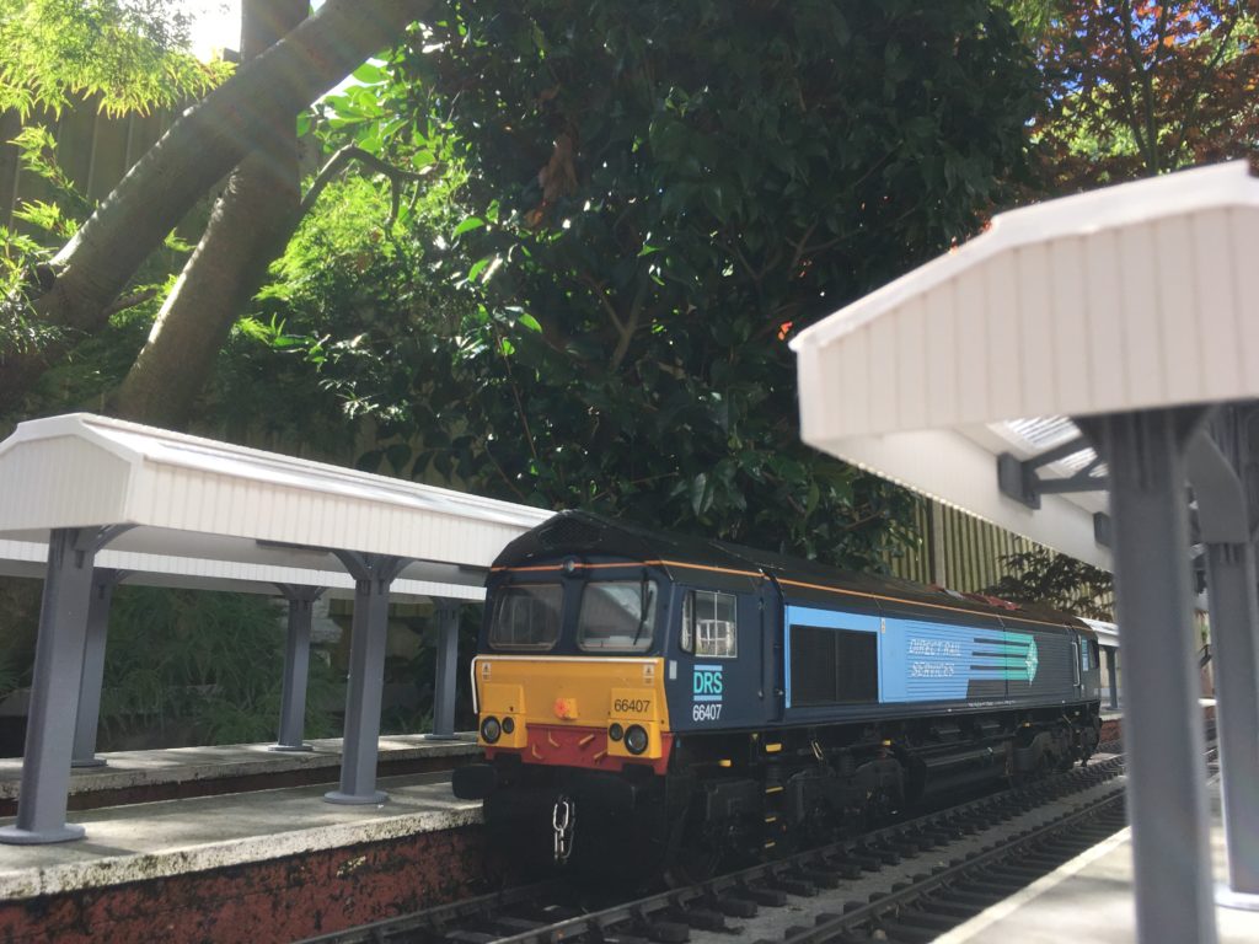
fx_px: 1055
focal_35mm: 29
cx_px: 630
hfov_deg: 61.7
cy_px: 472
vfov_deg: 48.2
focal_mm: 4.15
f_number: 2.2
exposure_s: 1/371
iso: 25
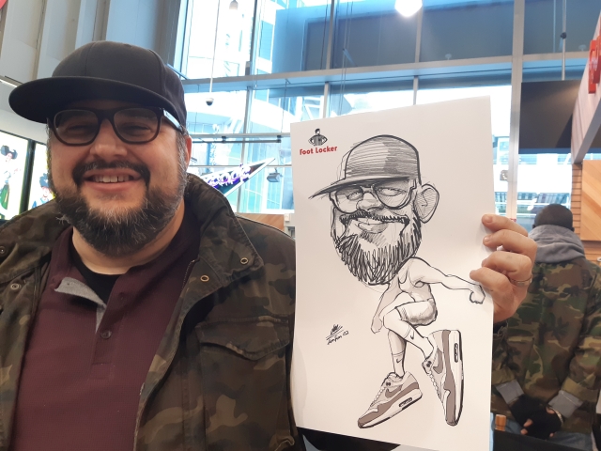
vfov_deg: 53.1
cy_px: 226
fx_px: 451
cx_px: 300
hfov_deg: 67.3
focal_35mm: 26
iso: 100
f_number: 1.7
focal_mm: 3.93
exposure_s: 1/60
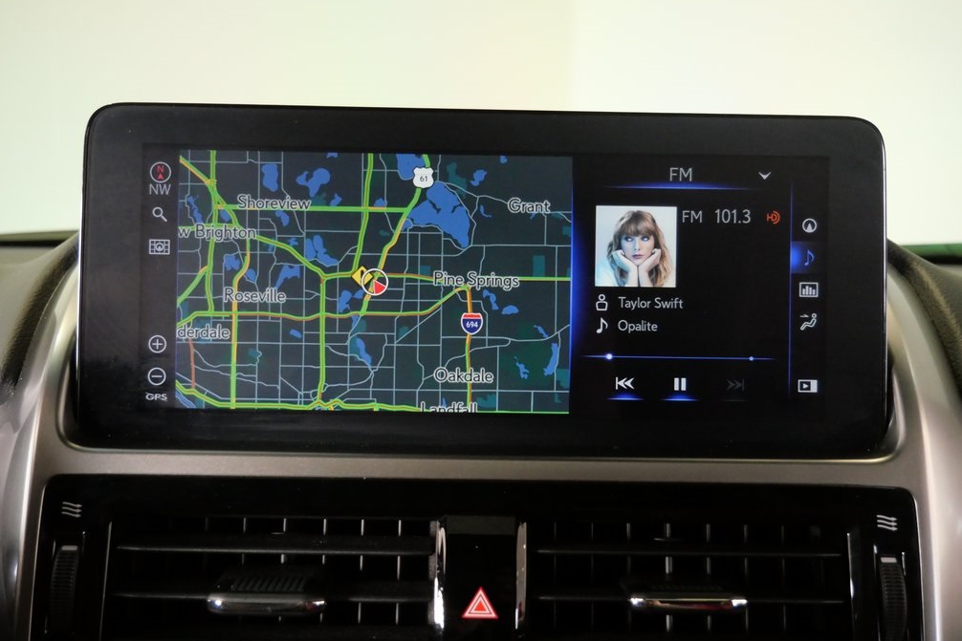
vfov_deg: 36.9
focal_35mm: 36
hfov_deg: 53.1
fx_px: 962
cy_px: 325
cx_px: 481
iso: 3200
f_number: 3.8
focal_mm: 17
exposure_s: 1/50
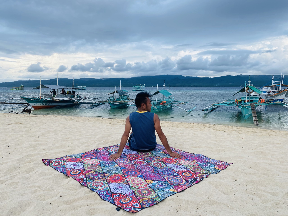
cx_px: 144
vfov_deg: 53.1
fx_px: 216
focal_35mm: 26
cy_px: 108
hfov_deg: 67.3
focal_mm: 4.25
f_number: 1.8
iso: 32
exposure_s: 1/1182
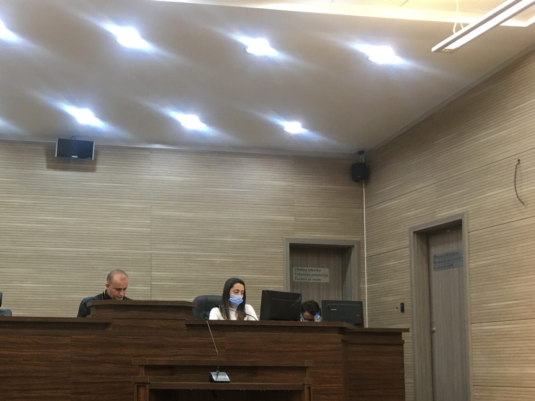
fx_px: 819
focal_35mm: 53
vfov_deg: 27.2
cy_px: 300
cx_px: 62
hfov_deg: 34.3
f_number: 2.2
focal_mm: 4.15
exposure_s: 1/17
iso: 64
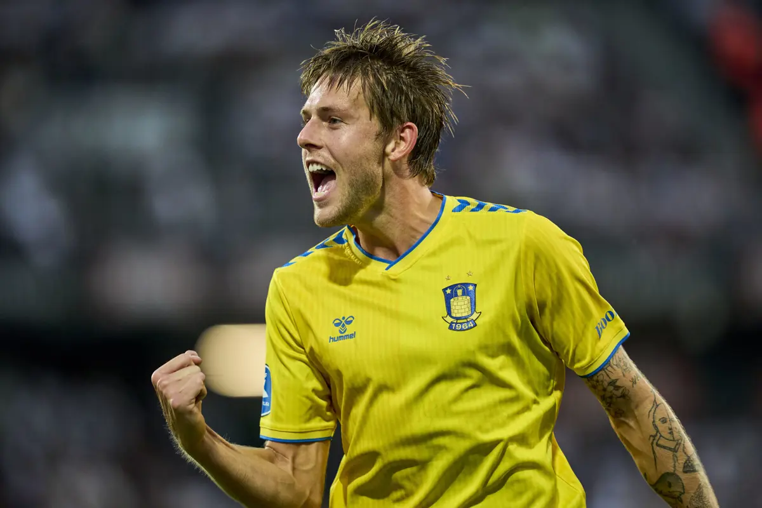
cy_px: 254
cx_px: 381
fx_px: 8466
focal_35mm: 400
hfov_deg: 5.2
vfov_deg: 3.4
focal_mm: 400
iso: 2000
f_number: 2.8
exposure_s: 1/2000
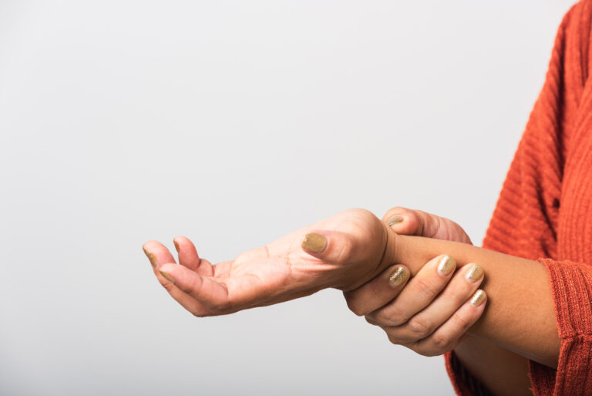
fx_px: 2550
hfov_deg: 13.2
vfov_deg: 8.9
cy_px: 198
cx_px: 296
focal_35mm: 155
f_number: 11
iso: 200
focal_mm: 155
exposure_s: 1/200
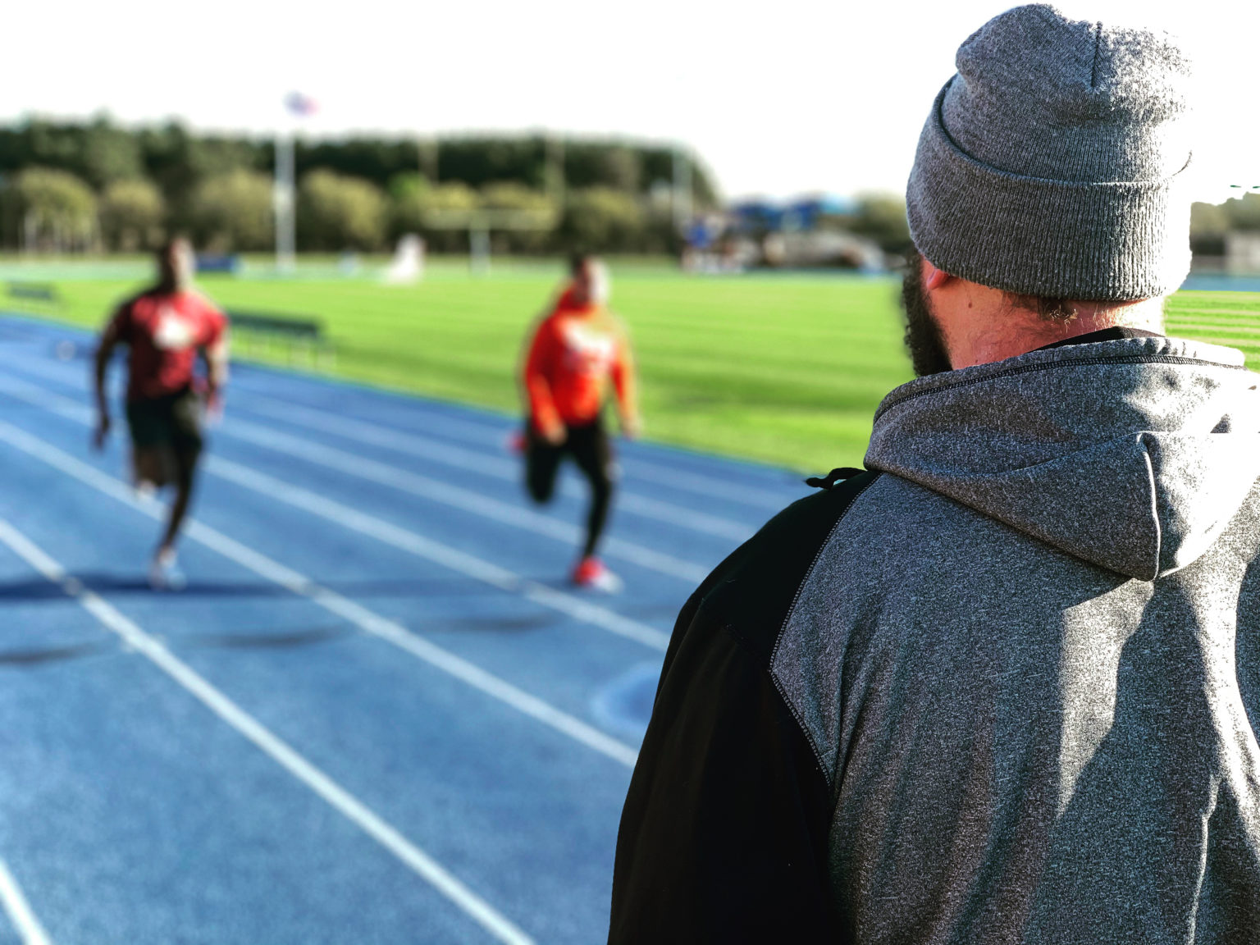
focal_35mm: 52
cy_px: 472
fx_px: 1893
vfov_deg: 28.0
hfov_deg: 36.8
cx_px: 630
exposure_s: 1/122
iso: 16
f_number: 2.4
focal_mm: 6
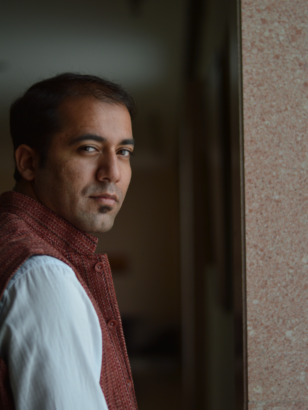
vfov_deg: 23.8
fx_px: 973
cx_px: 153
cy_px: 191
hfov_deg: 18.0
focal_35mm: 82
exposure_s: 1/250
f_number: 1.8
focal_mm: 50
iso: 100
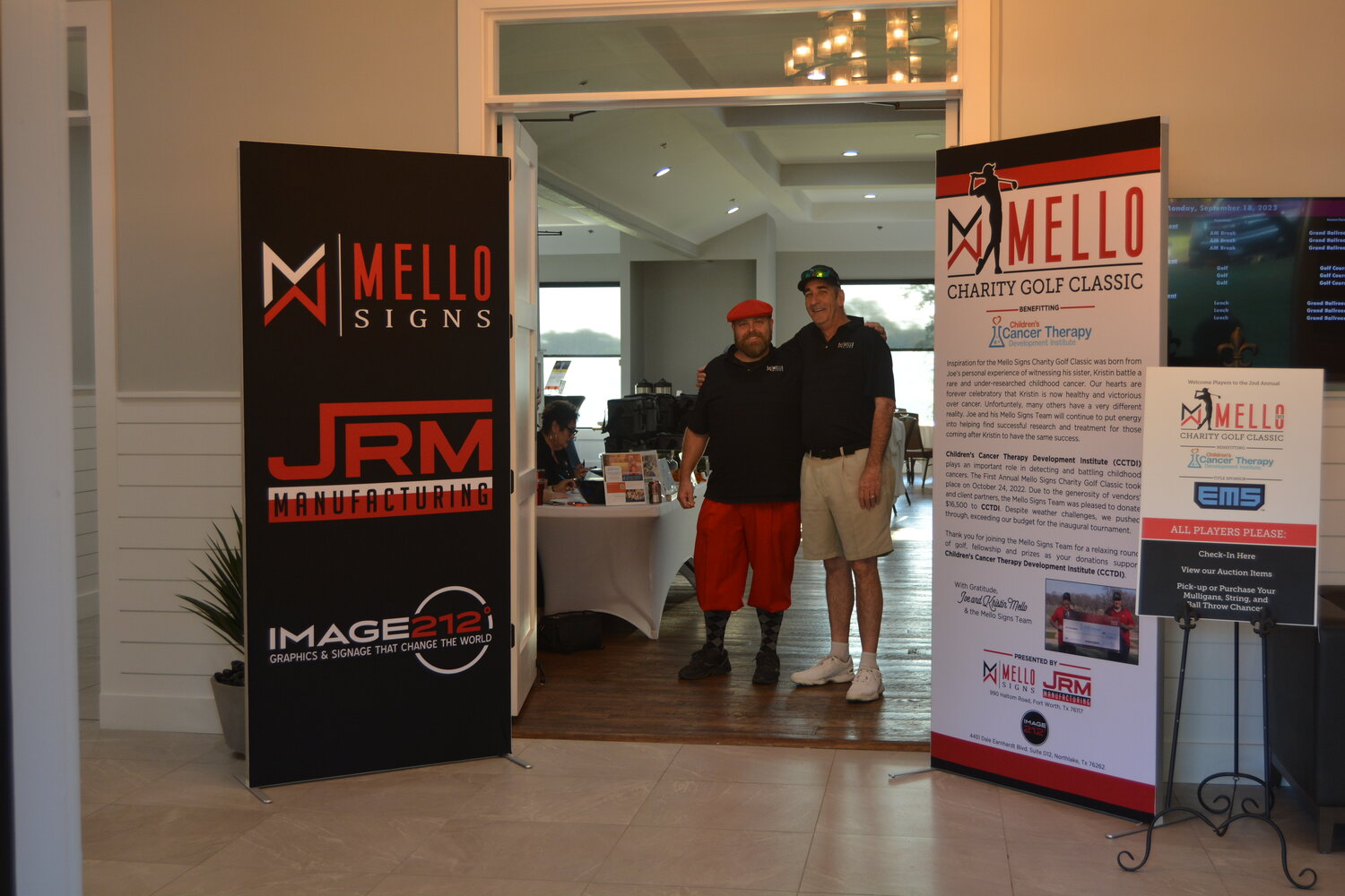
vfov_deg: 29.9
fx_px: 1681
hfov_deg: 43.6
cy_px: 448
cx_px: 672
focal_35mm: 45
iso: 400
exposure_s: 1/60
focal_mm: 30
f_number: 4.2
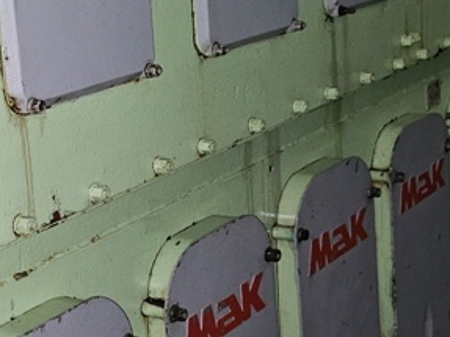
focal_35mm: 82
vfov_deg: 17.9
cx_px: 38
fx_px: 1066
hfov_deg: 23.2
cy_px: 125
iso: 160
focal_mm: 5.4
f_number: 1.8
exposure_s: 1/10
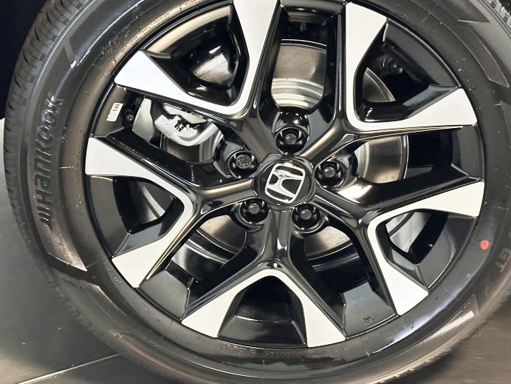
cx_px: 265
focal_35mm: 71
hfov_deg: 27.4
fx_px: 1048
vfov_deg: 20.7
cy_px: 156
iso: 640
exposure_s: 1/30
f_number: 1.78
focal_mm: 6.86
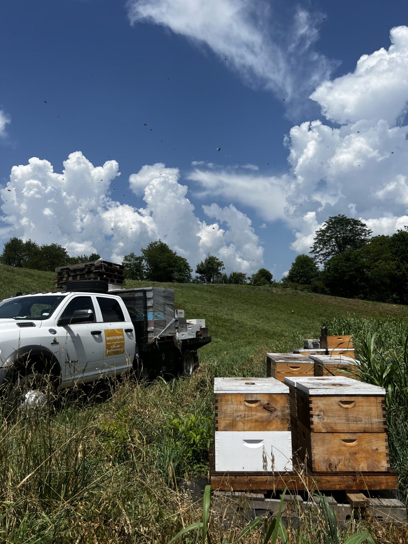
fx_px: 409
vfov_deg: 67.3
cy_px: 272
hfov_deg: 53.1
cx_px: 204
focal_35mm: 26
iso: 50
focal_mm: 5.7
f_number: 1.5
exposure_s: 1/8000
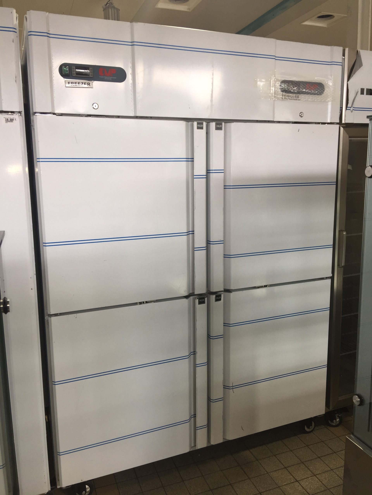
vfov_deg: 61.7
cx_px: 186
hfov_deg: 48.2
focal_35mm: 29
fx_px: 416
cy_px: 248
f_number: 2.2
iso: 32
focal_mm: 4.15
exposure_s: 1/60
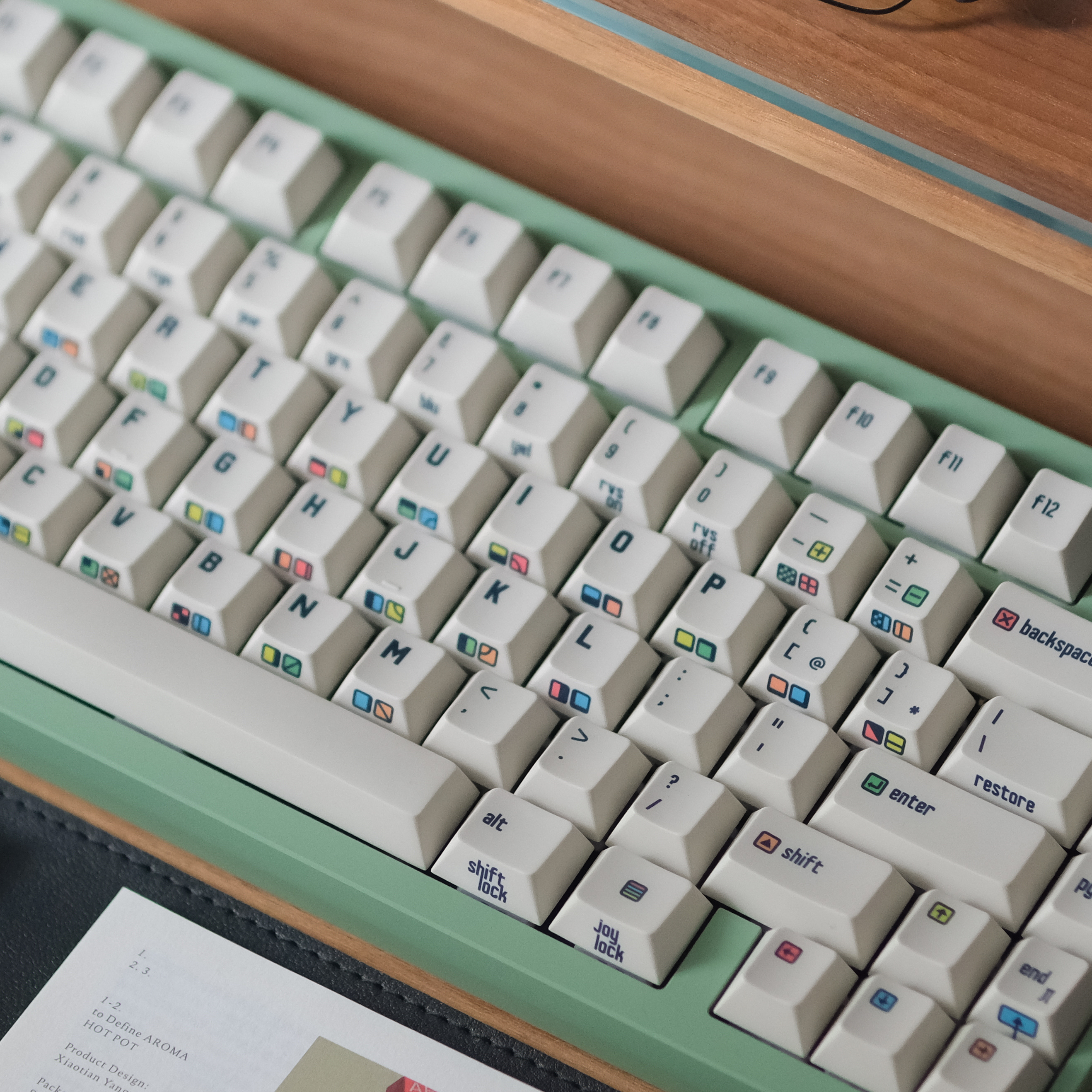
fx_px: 7388
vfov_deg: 8.5
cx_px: 447
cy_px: 572
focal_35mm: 207
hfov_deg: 8.5
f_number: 1.4
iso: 1600
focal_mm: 56
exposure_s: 1/340
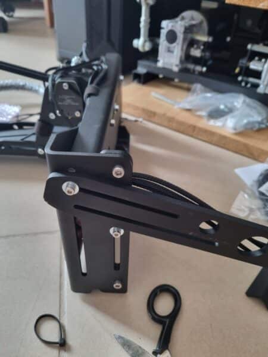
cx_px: 134
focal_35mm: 26
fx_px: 268
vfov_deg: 67.3
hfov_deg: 53.1
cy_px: 178
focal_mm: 5.4
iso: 400
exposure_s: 1/50
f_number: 1.8
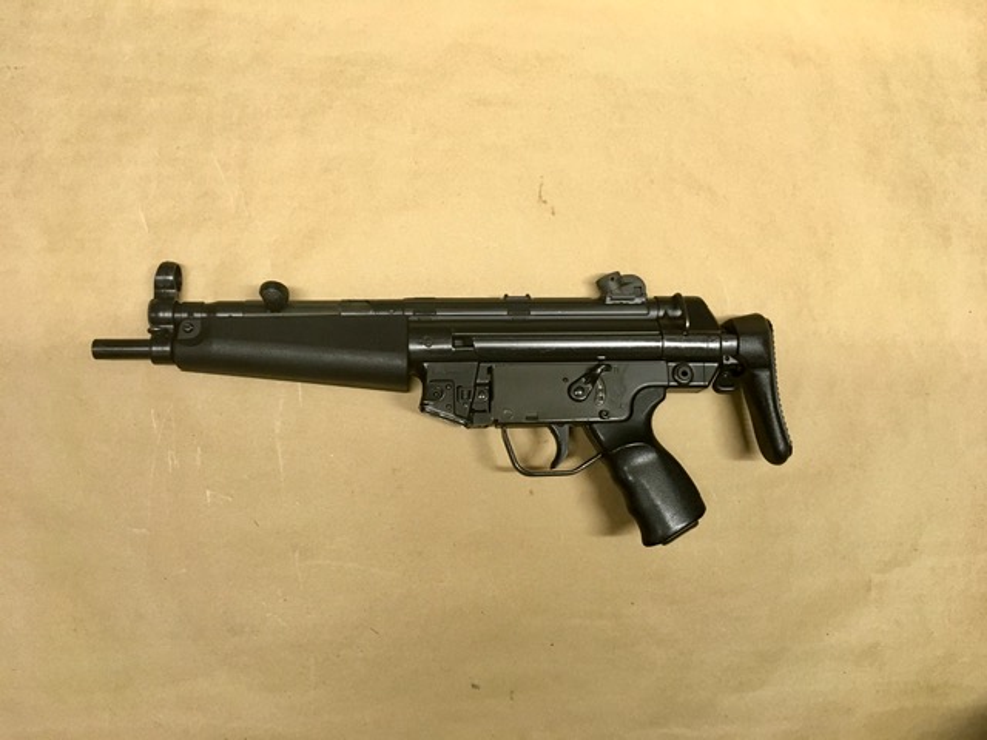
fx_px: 827
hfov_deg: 61.7
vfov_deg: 48.2
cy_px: 370
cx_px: 494
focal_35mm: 29
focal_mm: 4.15
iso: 100
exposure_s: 1/30
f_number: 2.2
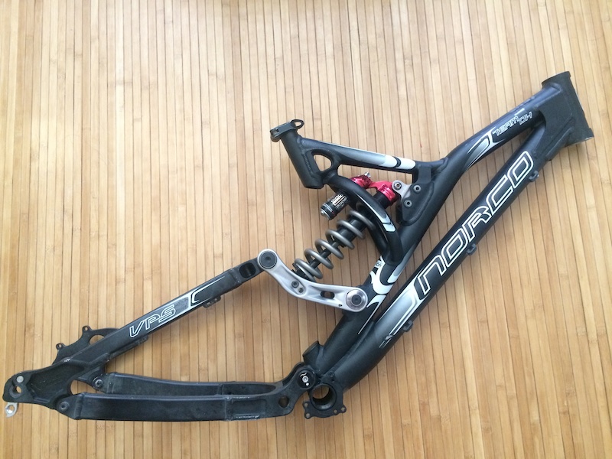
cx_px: 306
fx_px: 513
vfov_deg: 48.2
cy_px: 230
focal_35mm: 29
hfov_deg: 61.7
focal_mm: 4.15
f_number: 2.2
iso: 320
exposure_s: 1/30
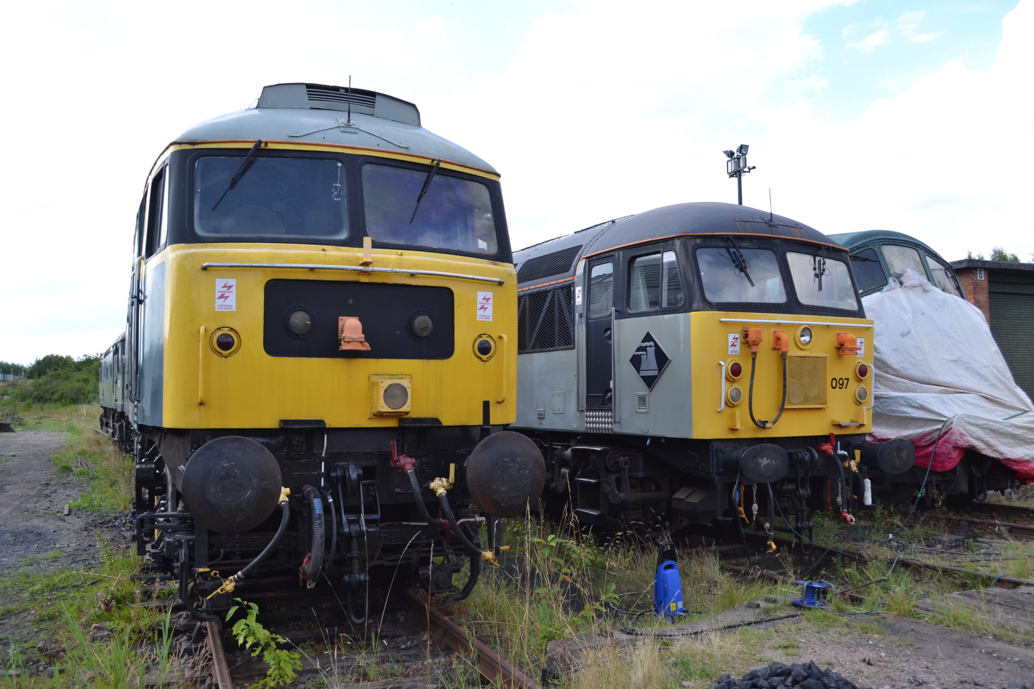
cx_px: 517
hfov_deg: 61.9
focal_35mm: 30
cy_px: 344
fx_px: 862
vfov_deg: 43.6
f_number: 6.3
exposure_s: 1/160
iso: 100
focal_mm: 20
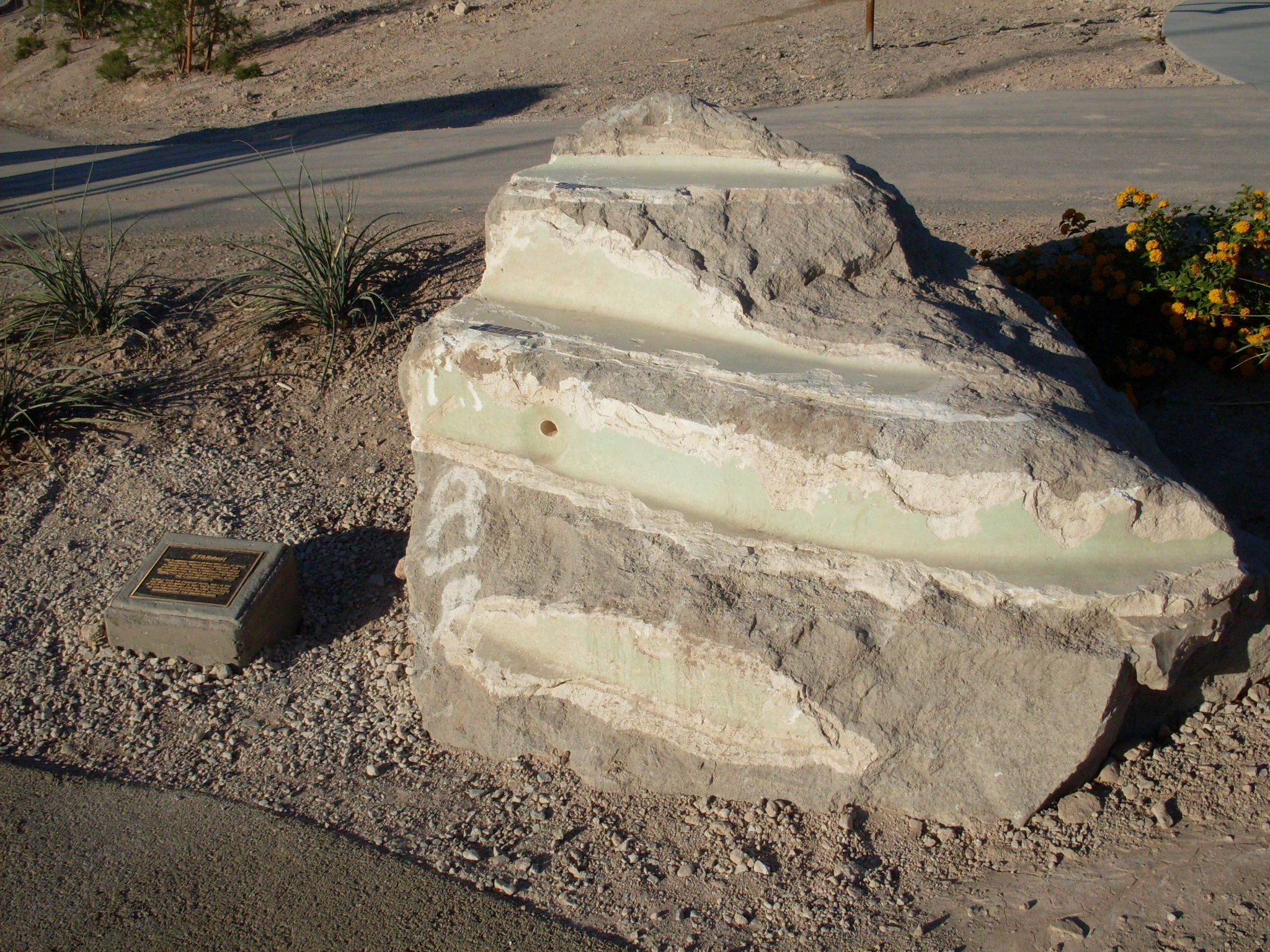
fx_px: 1394
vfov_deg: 37.7
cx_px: 635
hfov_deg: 49.0
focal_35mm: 38
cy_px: 476
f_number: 8.4
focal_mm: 6.3
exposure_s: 1/350
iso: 80
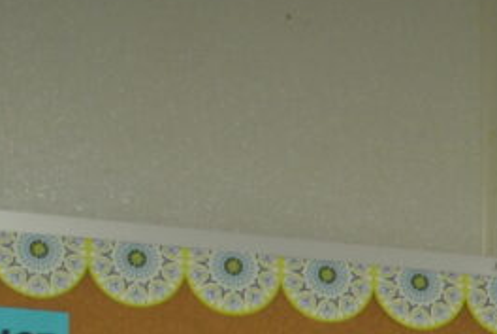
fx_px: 3497
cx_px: 1128
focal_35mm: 253
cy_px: 821
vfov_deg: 5.3
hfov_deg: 7.6
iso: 200
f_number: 4.5
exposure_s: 1/30
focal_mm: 29
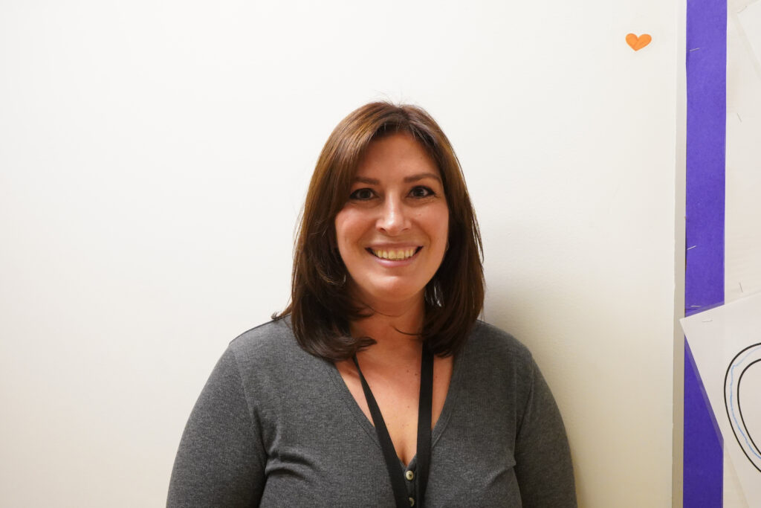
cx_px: 380
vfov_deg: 27.0
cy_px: 254
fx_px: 1057
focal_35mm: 50
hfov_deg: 39.6
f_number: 1.4
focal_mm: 33
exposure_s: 1/34
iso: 500
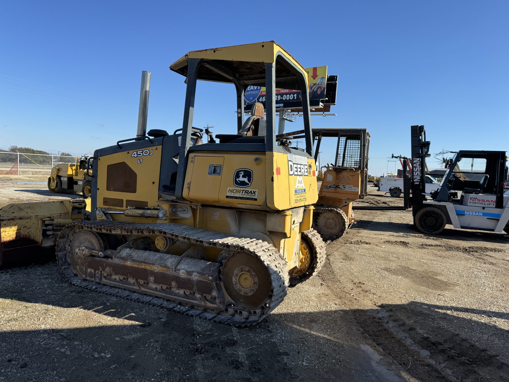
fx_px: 353
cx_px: 254
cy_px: 191
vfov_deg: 56.8
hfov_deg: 71.6
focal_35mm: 24
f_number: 1.78
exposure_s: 1/3802
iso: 80
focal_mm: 6.86
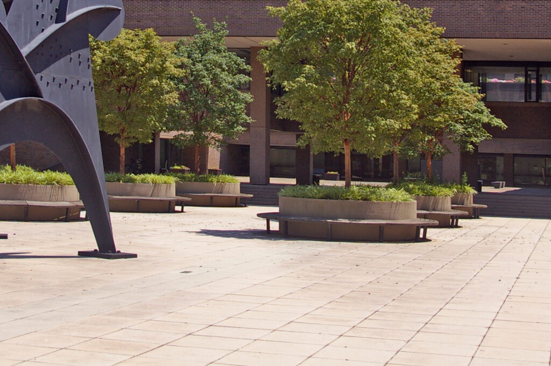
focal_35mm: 69
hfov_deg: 29.3
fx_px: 1055
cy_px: 5
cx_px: 276
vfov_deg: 19.2
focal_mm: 23
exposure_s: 1/750
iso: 200
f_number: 5.6
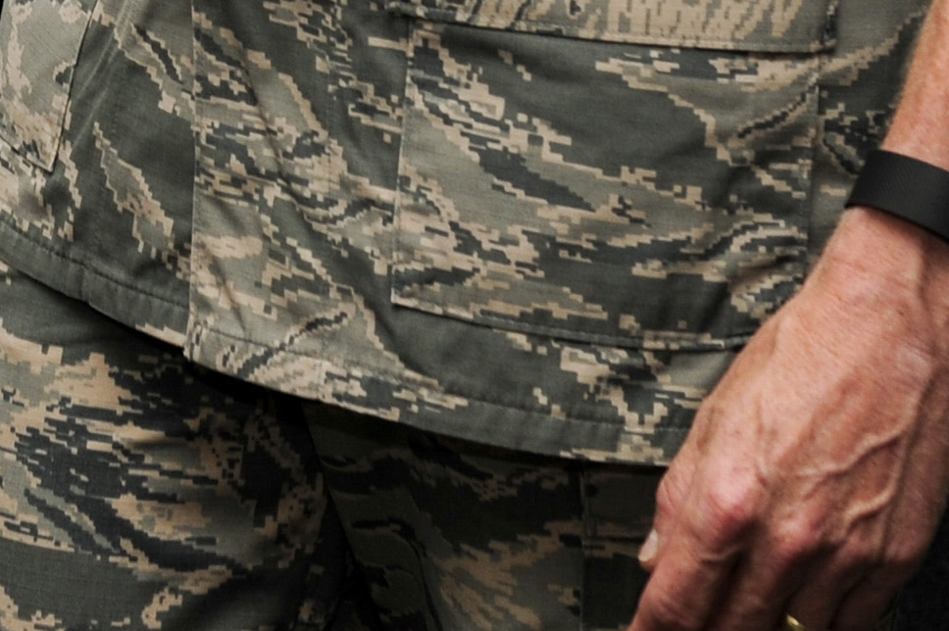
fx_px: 4399
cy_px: -729
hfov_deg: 12.0
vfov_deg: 7.8
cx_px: -196
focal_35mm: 167
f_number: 5.6
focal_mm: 38
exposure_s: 1/160
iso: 400
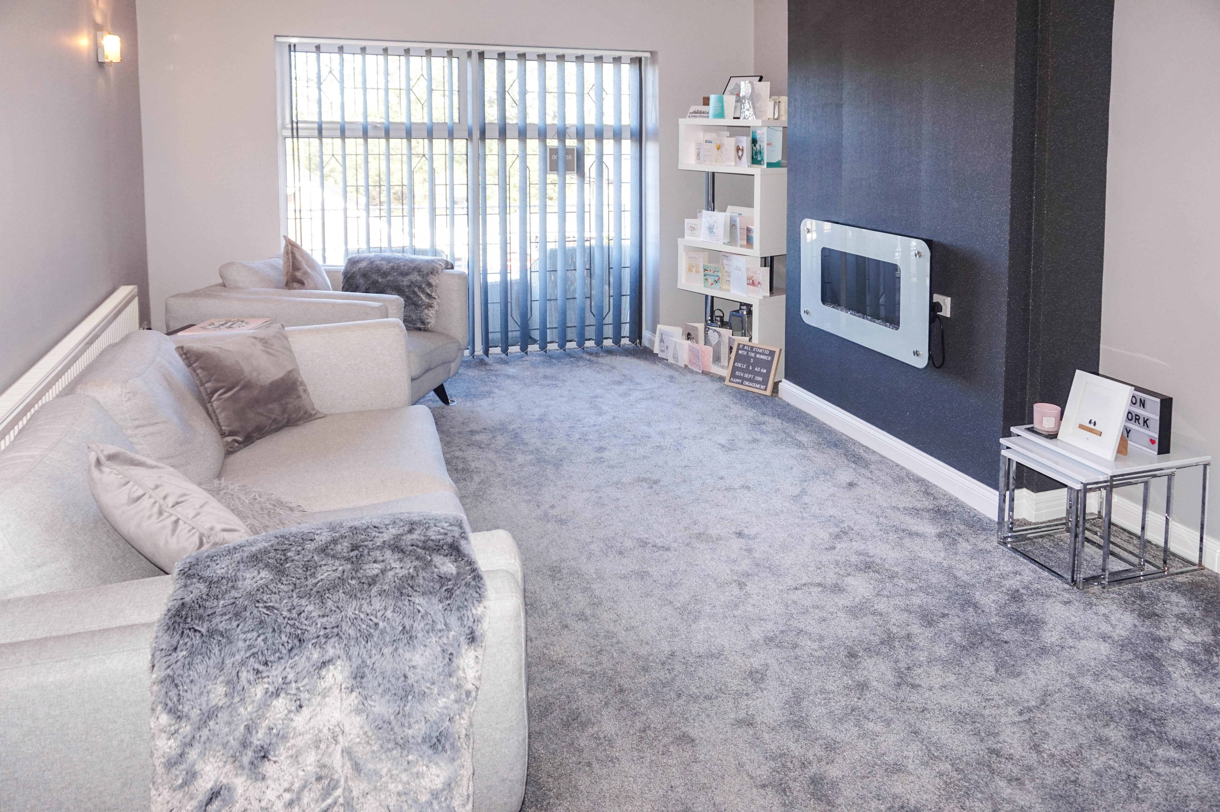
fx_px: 813
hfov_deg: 73.8
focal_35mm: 24
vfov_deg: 53.1
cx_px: 610
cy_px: 406
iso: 800
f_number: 4
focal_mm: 16
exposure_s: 1/160
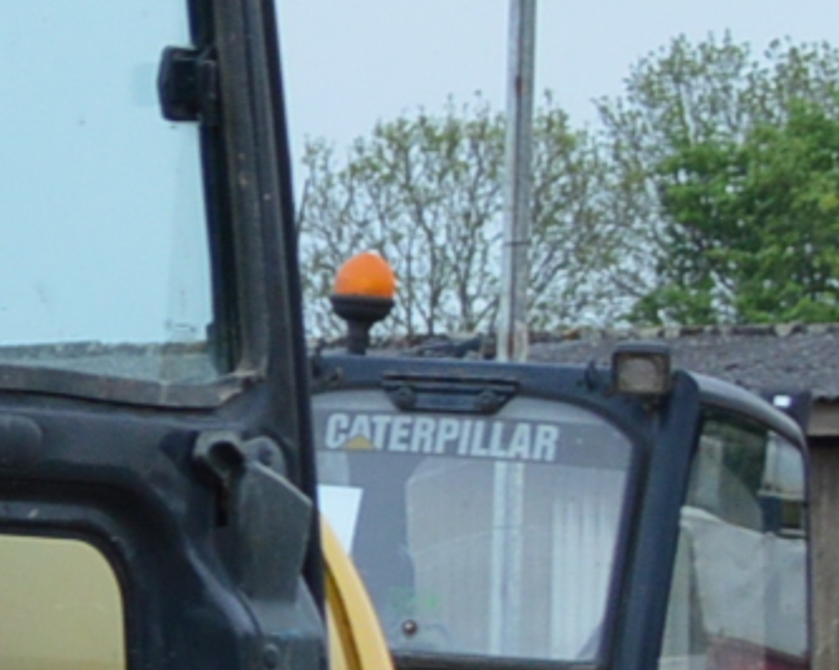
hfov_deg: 5.6
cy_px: 1136
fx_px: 7569
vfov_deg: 5.0
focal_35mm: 305
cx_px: -2351
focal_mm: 24
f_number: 5.6
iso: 280
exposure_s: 1/125
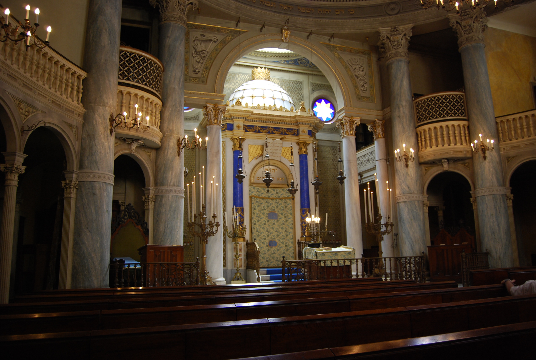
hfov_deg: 67.3
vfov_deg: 48.1
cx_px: 268
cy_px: 180
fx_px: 403
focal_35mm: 27
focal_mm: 18
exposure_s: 1/30
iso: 280
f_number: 3.5
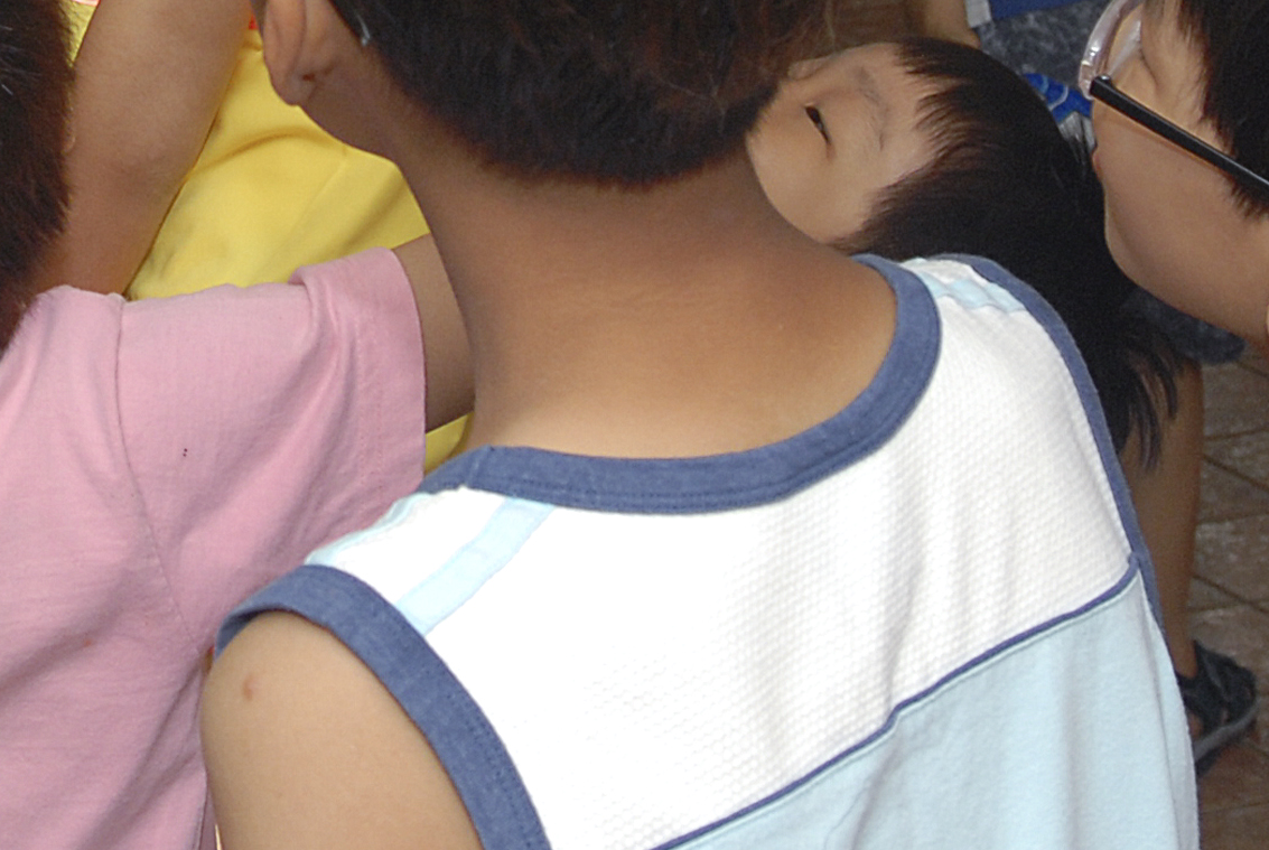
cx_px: -241
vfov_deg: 10.7
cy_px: -548
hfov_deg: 16.0
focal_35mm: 123
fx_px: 4342
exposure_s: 1/60
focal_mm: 24
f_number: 5
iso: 250
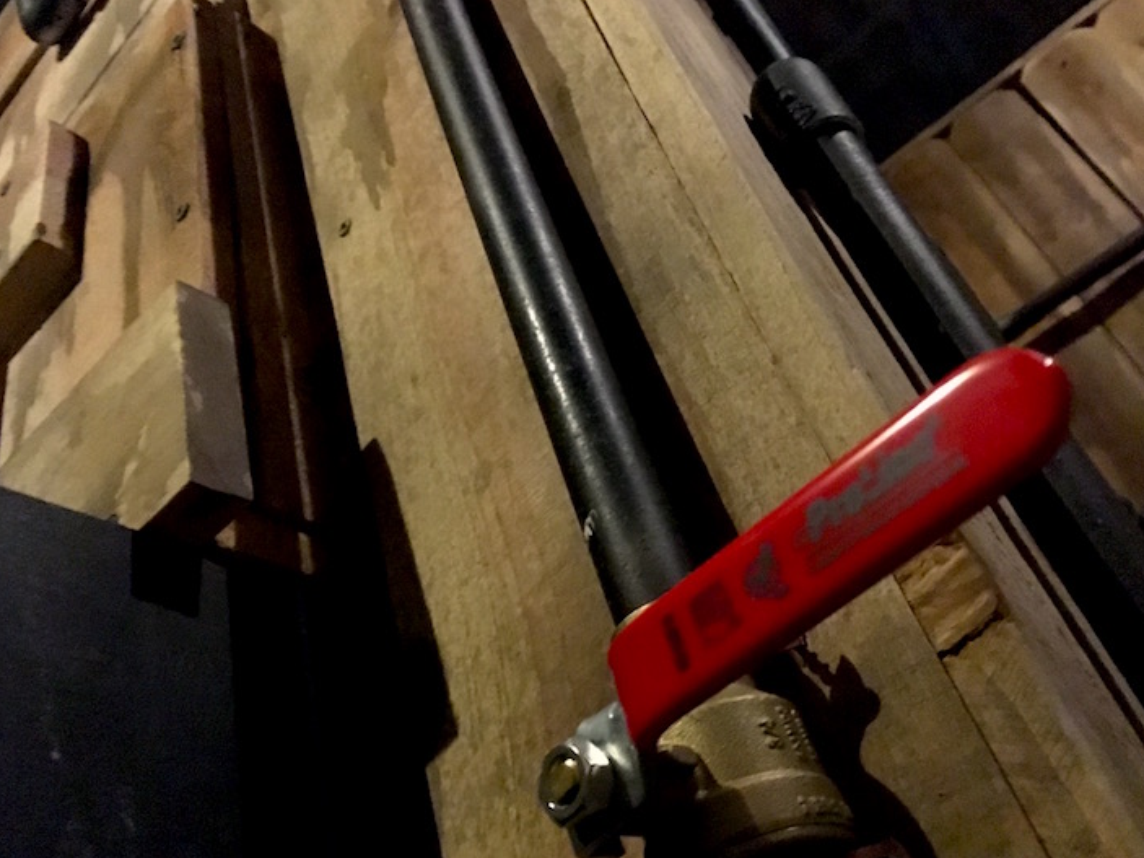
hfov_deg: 55.3
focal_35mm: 33
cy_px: 461
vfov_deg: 42.9
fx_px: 1090
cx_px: 594
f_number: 2.2
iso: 2000
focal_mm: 4.15
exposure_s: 1/15
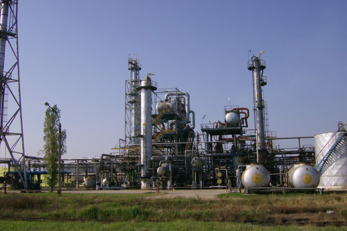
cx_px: 175
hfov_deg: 50.7
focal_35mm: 38
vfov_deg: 35.1
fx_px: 366
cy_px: 118
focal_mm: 6
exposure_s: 1/1429
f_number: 4.7
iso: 100
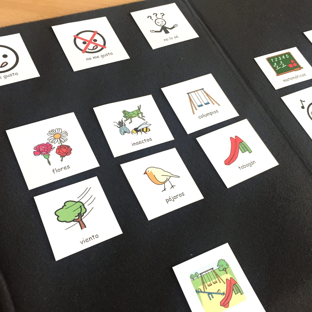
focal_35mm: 35
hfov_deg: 47.2
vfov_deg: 47.2
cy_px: 160
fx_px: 357
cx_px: 166
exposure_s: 1/33
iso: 64
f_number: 2.2
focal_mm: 4.15
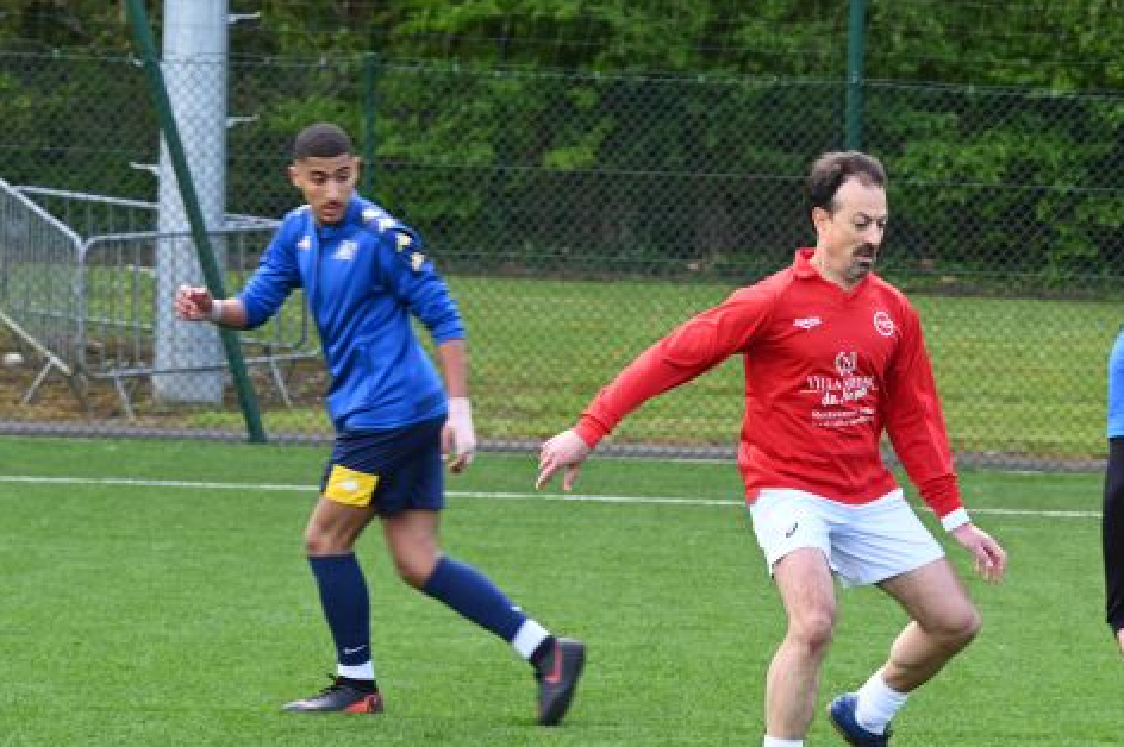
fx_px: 4711
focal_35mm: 151
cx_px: 945
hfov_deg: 13.5
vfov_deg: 9.1
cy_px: 476
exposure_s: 1/250
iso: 200
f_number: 5
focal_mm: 89
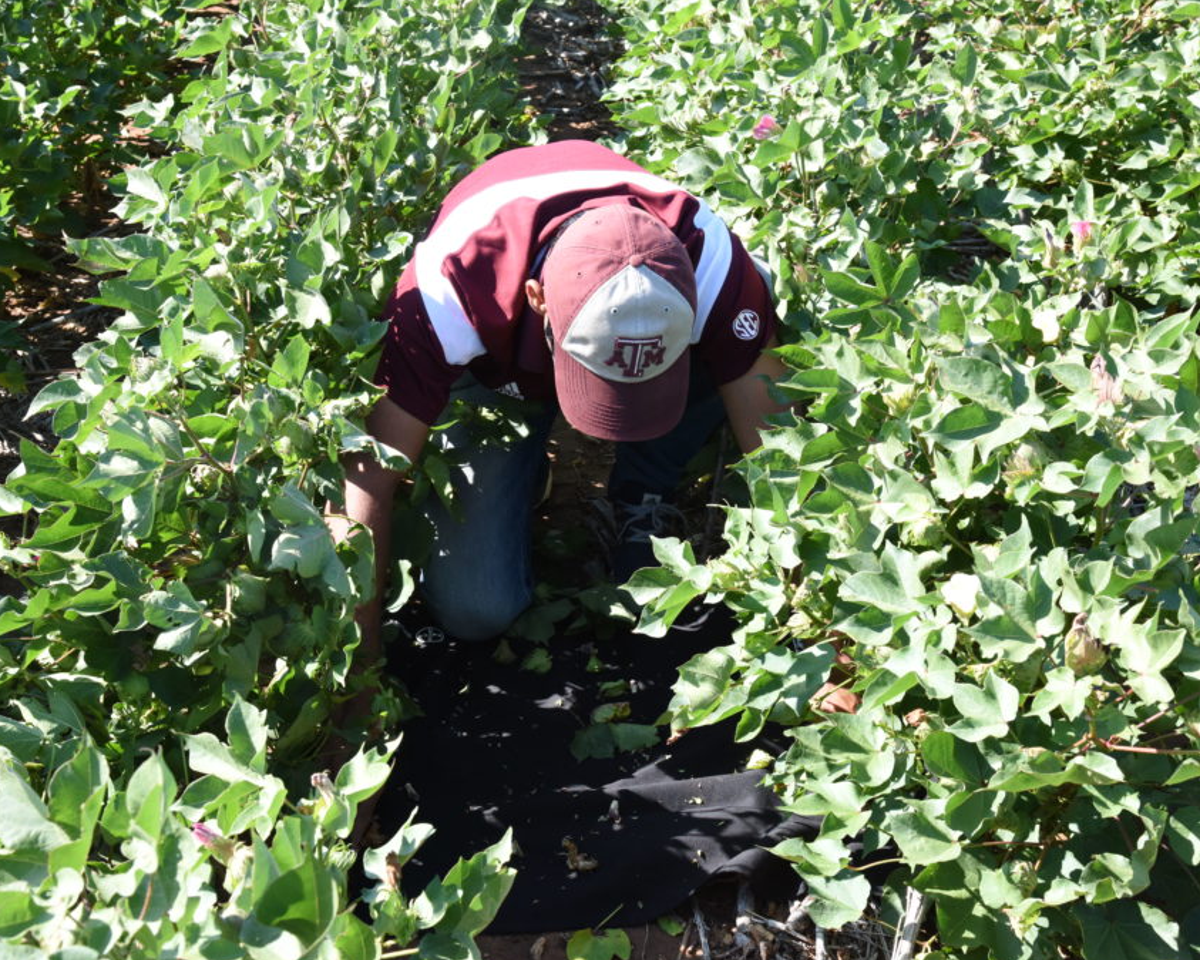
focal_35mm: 57
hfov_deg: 33.0
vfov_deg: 26.7
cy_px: 484
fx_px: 2024
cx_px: 586
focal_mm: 50
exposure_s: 1/500
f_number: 11
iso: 2000
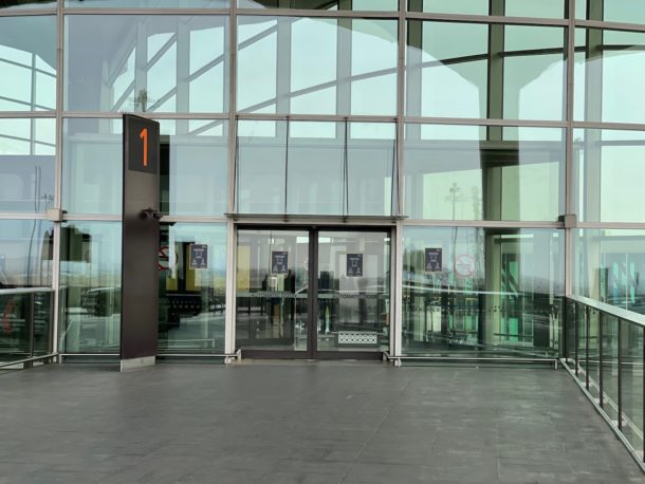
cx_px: 322
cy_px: 242
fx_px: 1193
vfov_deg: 22.9
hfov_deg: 30.3
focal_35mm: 64
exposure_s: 1/589
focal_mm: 7.5
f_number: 2.2
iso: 20
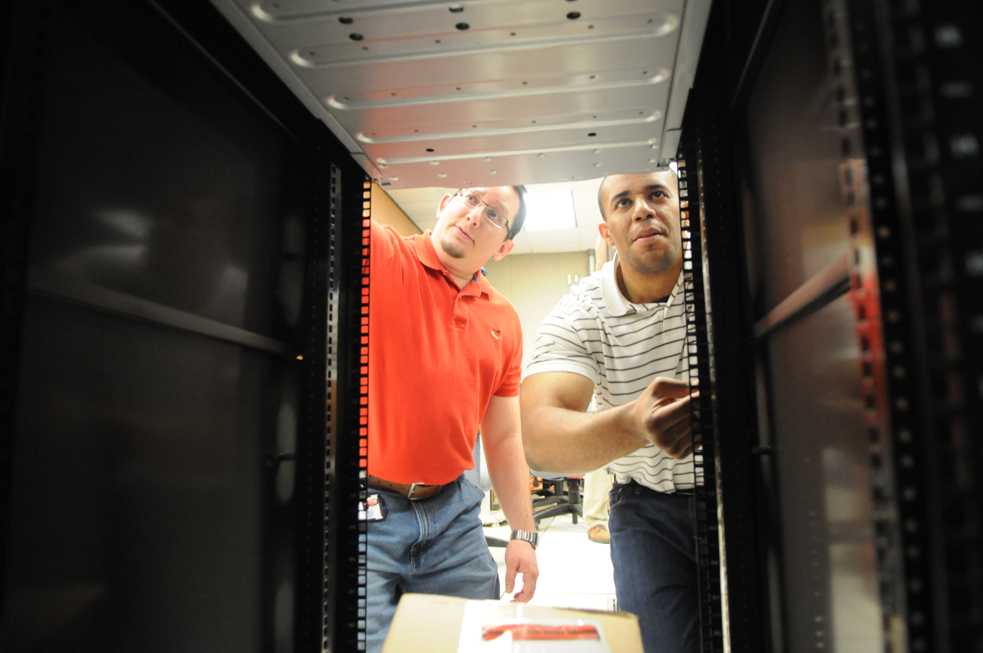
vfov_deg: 50.3
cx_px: 492
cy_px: 326
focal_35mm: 26
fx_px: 695
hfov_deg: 70.5
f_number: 2.8
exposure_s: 1/30
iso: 2000
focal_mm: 17
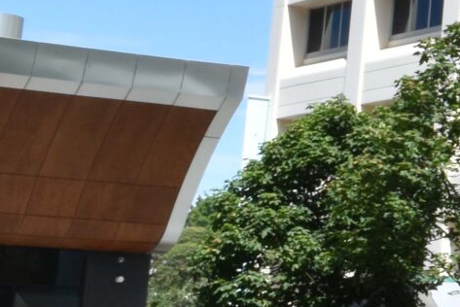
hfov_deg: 11.4
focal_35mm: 146
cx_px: 1137
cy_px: -98
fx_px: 1867
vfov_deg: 9.2
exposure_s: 1/100
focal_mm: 18
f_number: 22
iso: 400
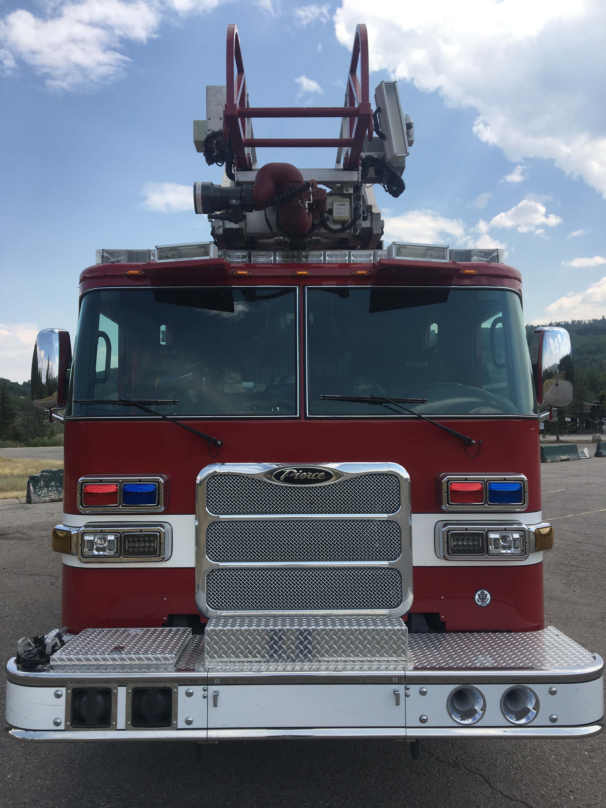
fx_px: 677
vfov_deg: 61.7
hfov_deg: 48.2
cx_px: 303
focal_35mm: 29
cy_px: 404
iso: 25
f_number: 2.2
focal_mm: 4.15
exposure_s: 1/1304
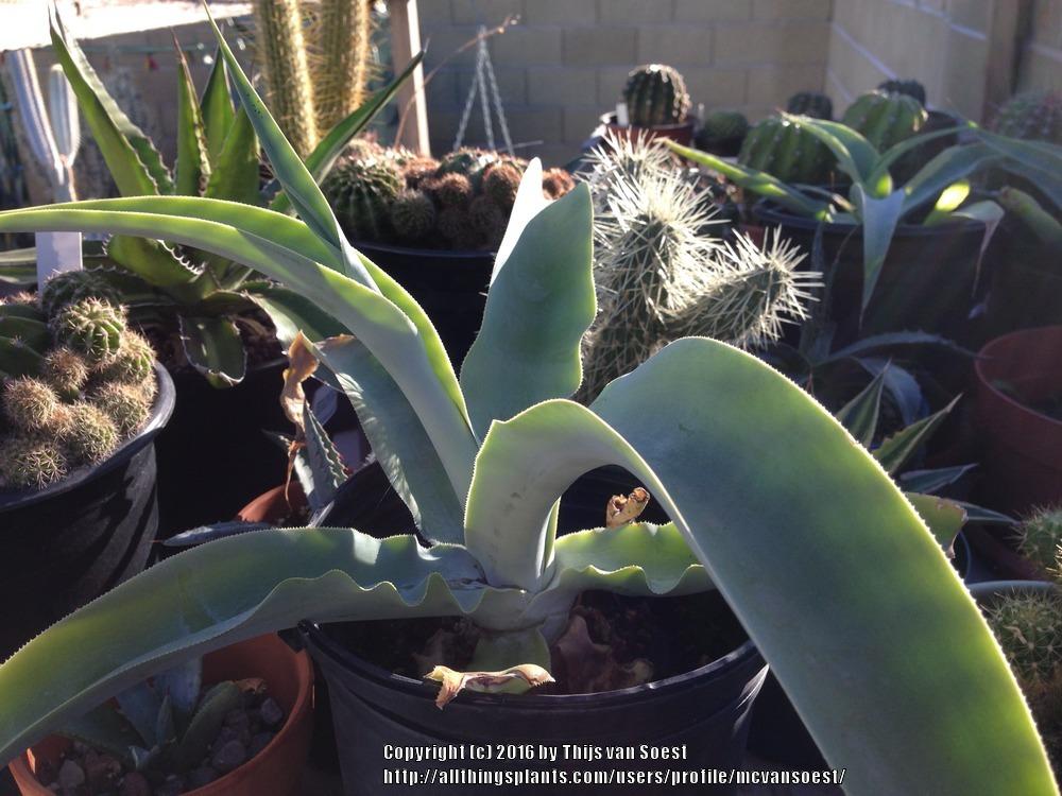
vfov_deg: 42.9
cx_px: 531
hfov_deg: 55.4
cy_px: 398
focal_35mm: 33
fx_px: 1012
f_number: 2.4
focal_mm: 4.12
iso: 50
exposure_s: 1/264
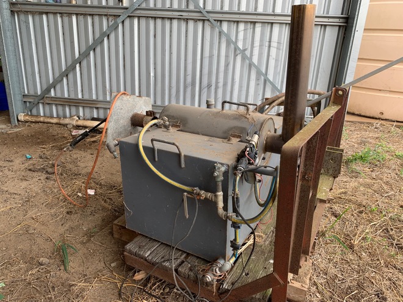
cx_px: 202
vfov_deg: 53.1
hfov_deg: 67.3
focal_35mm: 26
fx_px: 303
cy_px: 151
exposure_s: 1/267
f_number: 1.8
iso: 25
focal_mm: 4.25
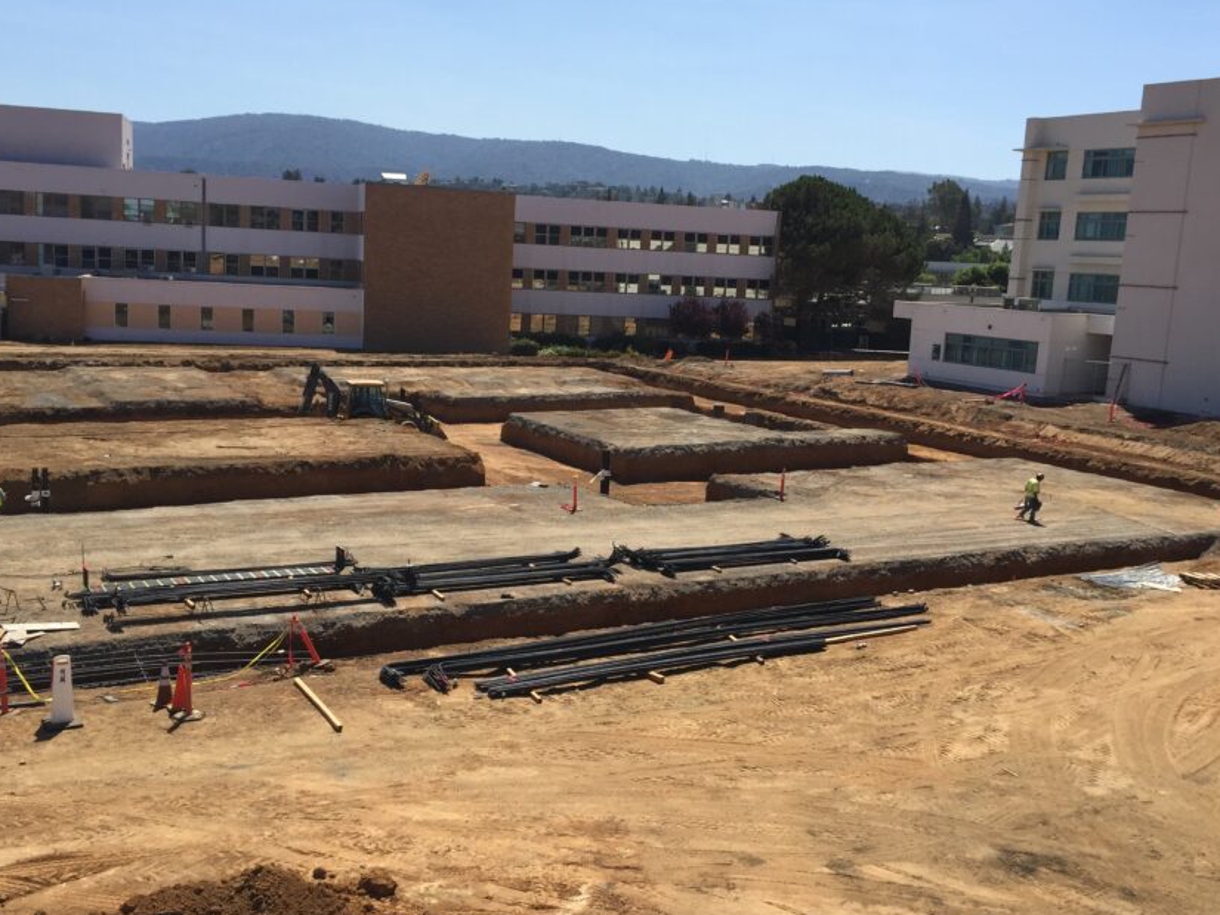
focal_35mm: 36
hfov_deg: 51.3
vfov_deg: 39.7
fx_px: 1269
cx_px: 594
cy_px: 457
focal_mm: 4.15
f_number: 2.2
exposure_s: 1/2639
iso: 32
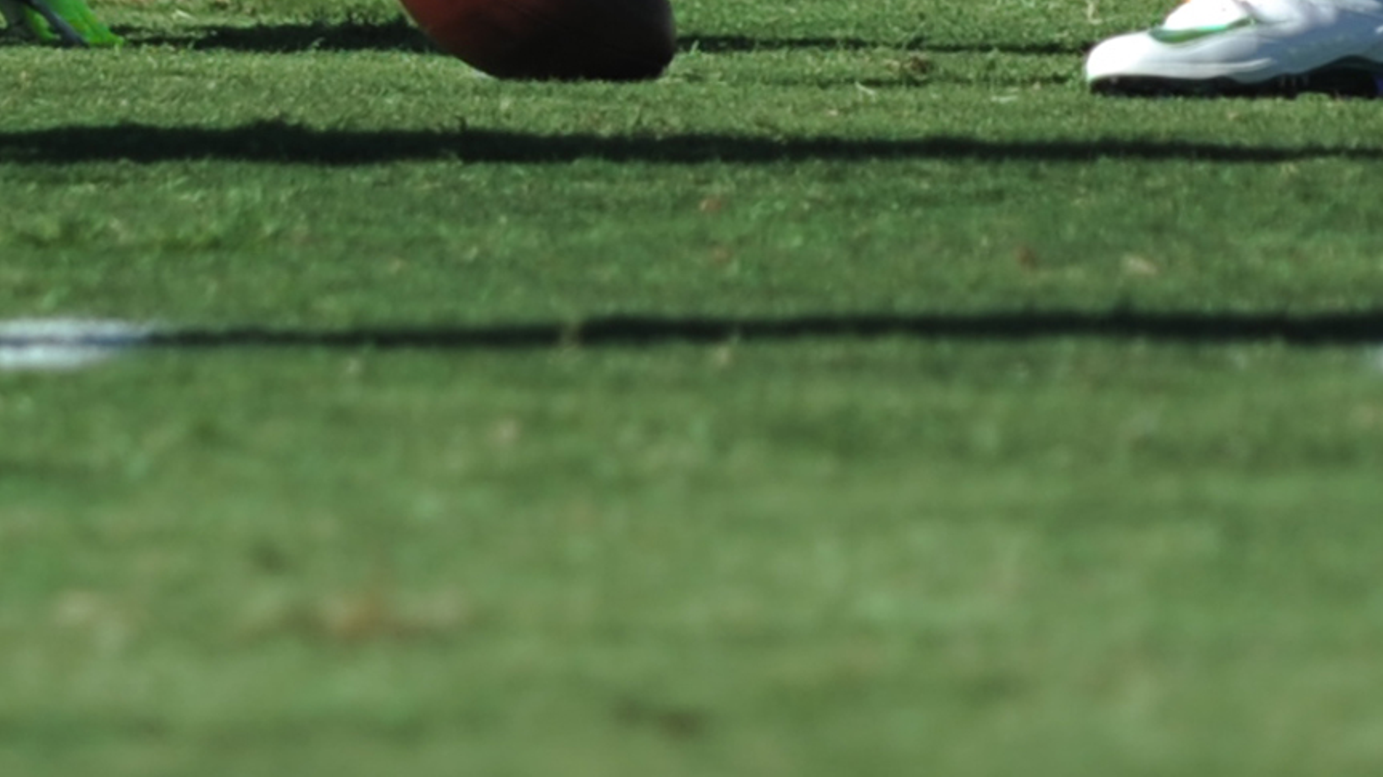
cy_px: -883
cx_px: 705
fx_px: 30284
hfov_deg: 2.6
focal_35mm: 826
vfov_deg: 1.5
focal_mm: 160
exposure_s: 1/2000
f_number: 2.8
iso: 100
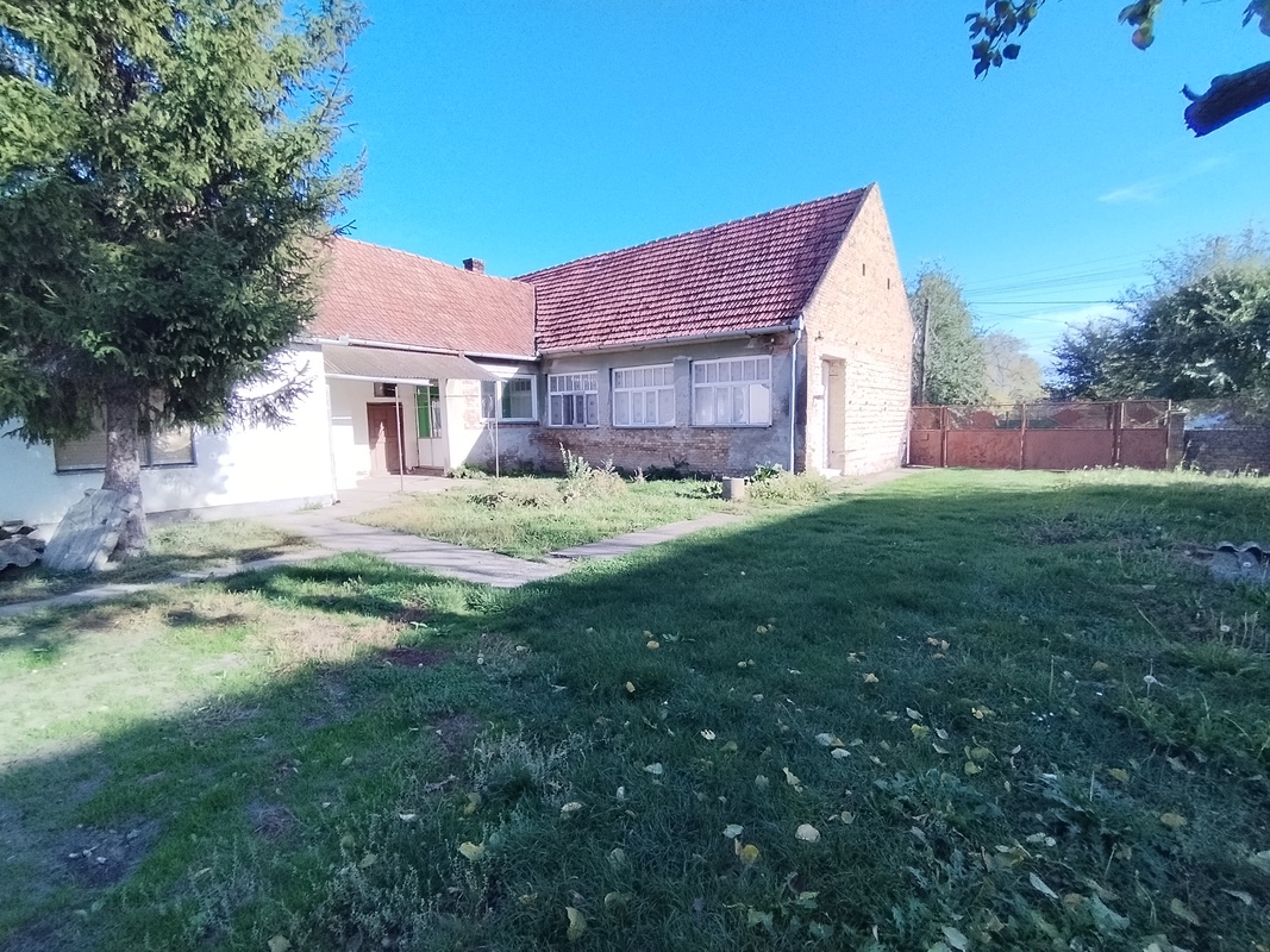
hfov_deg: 94.5
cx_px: 635
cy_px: 476
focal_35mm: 16
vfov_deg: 78.1
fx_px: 587
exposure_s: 1/560
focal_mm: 1.42
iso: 100
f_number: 2.2
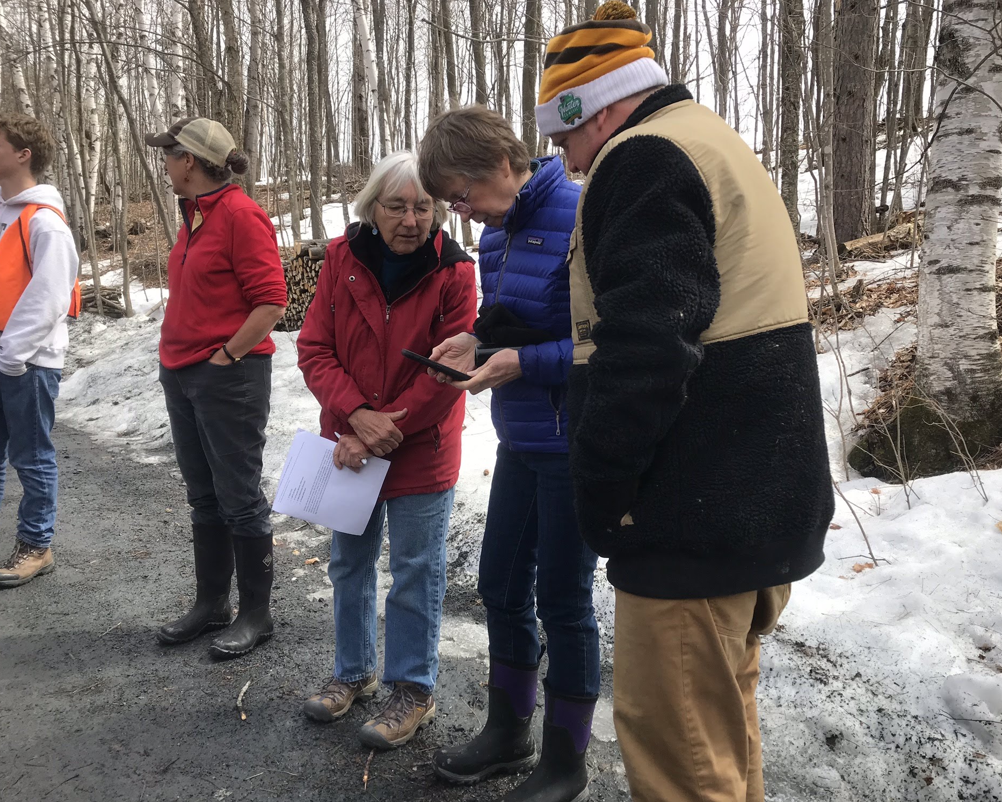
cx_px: 534
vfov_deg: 48.5
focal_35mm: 30
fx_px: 890
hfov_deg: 58.7
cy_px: 394
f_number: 1.8
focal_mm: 3.99
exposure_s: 1/840
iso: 20
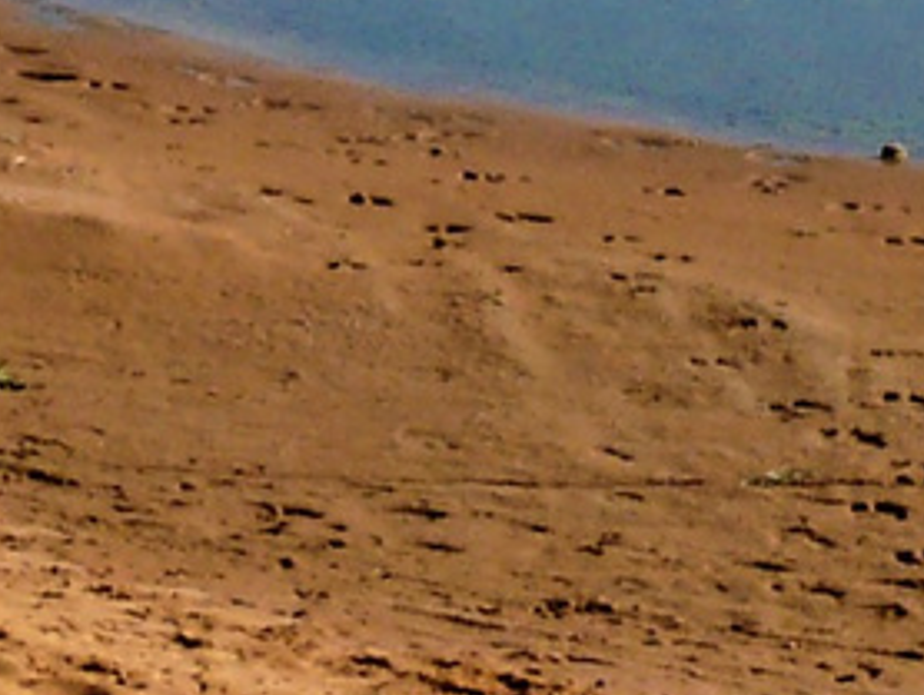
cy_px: -941
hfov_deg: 5.5
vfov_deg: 4.0
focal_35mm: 362
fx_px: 9671
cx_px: 372
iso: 100
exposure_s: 1/500
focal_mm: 9
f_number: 6.3
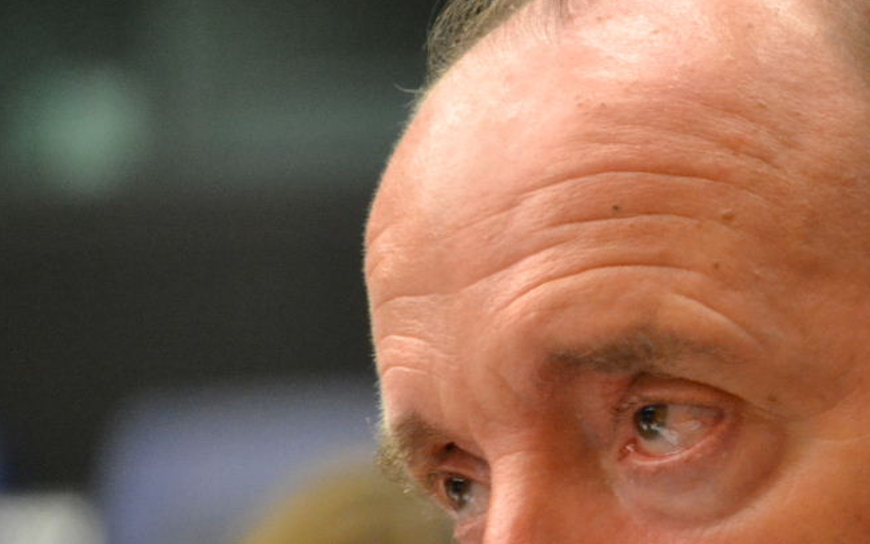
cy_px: 543
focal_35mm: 406
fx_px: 9627
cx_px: 821
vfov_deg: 3.2
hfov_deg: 5.2
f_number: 5
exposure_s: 1/60
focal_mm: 135
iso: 3200
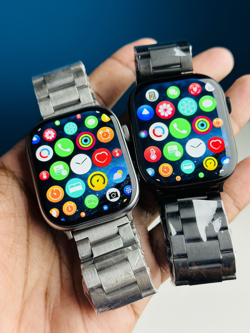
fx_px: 462
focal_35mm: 48
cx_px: 125
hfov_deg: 30.3
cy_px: 166
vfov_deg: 39.7
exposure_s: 1/100
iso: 125
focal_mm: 6.86
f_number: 1.78
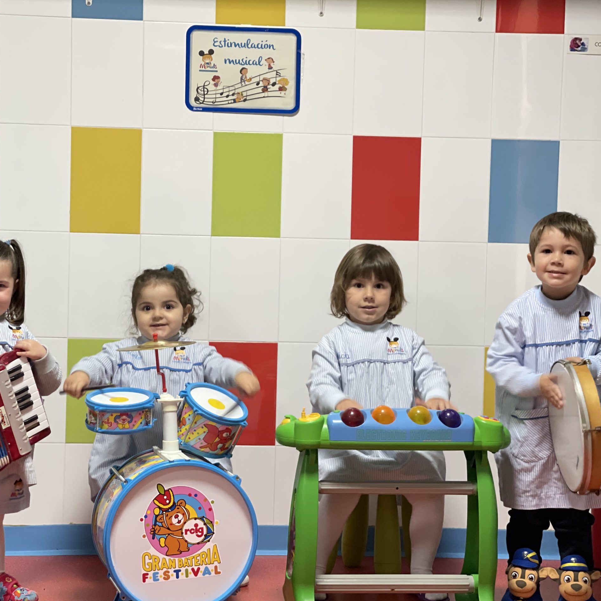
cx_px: 279
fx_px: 1493
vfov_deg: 22.8
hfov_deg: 22.8
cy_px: 302
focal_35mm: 76
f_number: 2.2
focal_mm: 7.5
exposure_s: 1/33
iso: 250
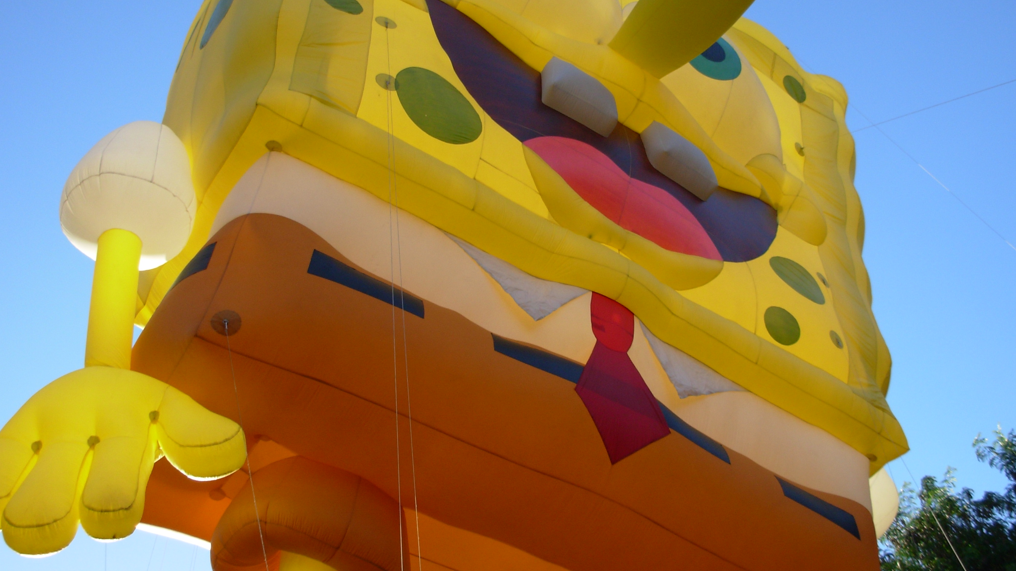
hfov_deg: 48.4
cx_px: 514
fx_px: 1131
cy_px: 230
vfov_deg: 28.3
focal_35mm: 42
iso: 50
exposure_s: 1/456
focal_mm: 6.3
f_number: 2.9
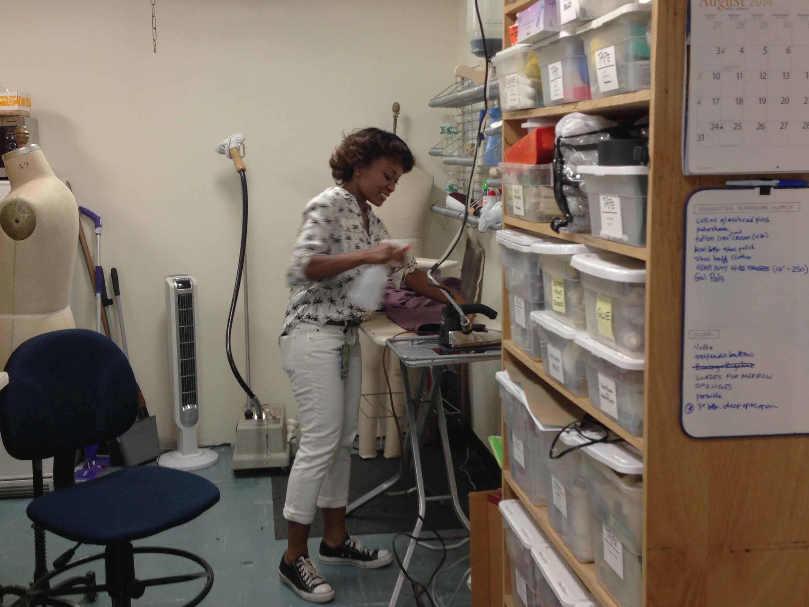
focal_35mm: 43
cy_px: 249
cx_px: 378
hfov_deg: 43.8
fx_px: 1005
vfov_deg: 33.5
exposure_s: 1/20
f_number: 2.4
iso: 64
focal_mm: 4.13
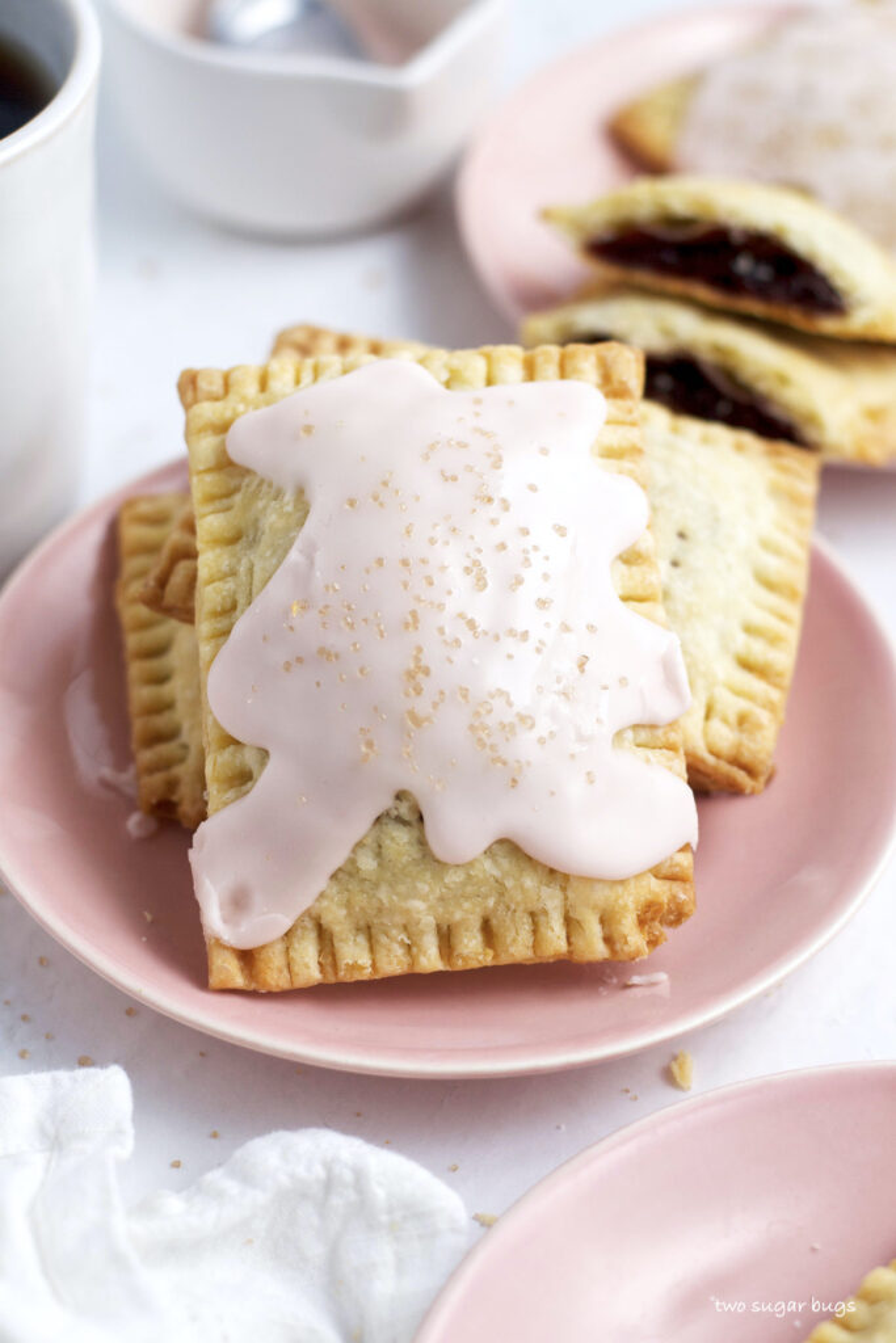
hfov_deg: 18.2
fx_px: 2799
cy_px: 672
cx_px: 448
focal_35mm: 75
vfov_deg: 27.0
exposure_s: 1/125
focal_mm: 50
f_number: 2.8
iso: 100
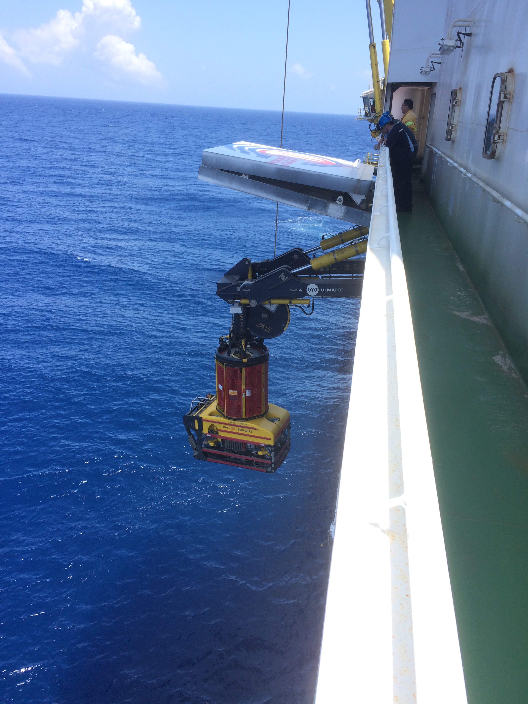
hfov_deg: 48.2
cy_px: 352
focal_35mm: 29
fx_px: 590
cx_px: 264
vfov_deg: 61.7
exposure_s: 1/873
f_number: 2.2
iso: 32
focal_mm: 4.15
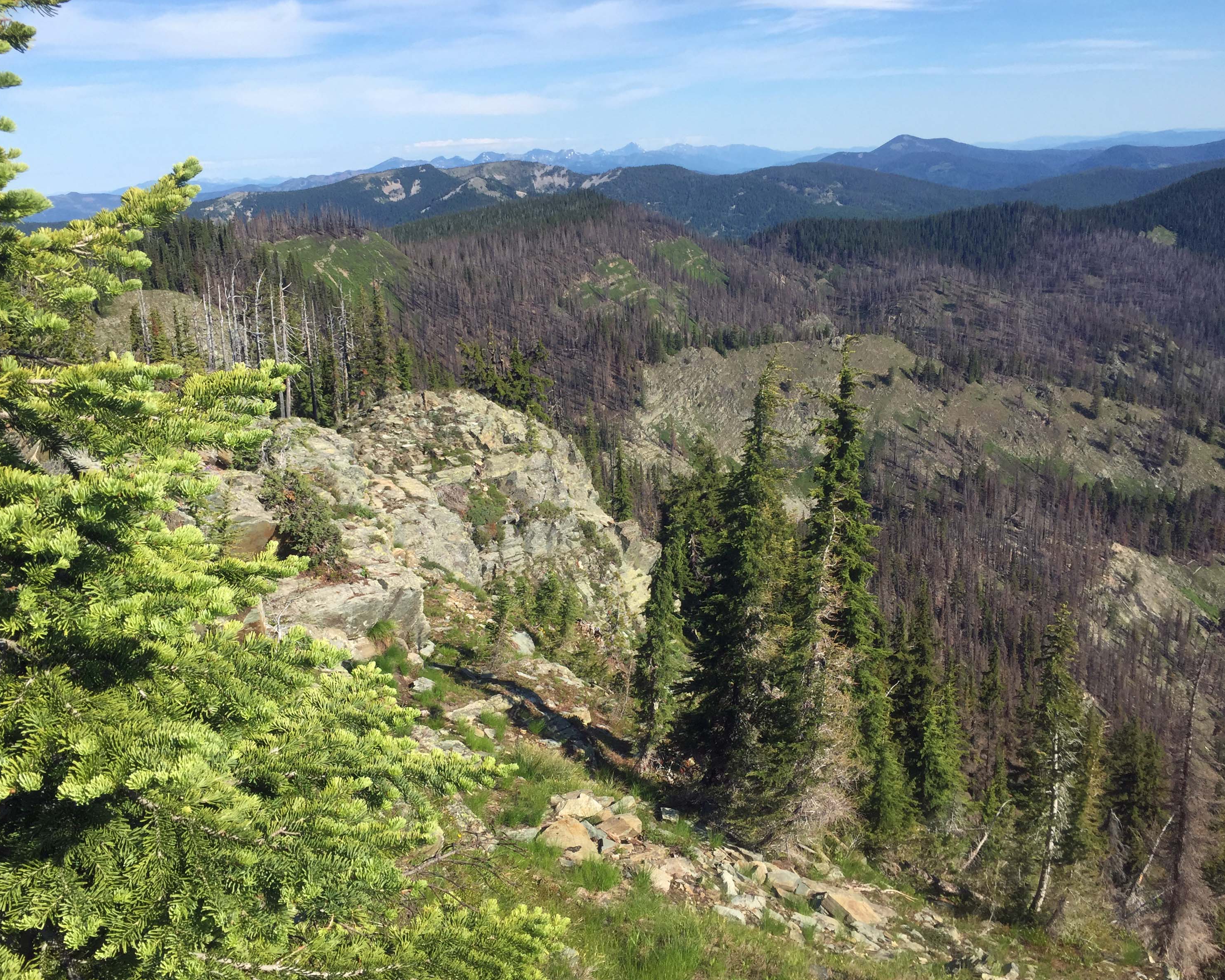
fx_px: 1124
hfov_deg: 57.1
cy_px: 502
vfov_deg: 47.1
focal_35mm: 31
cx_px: 566
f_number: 2.2
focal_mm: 4.15
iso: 32
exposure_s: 1/1721
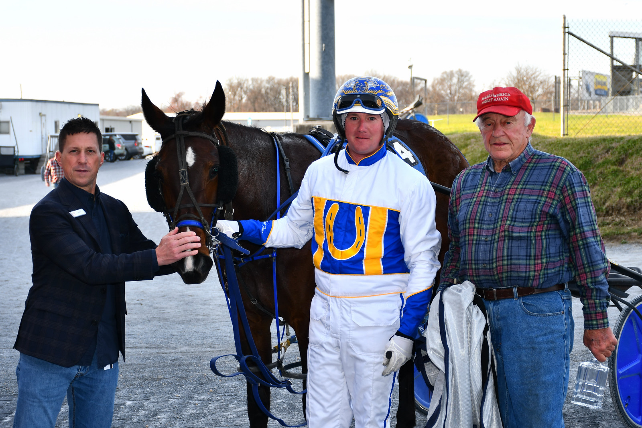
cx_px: 321
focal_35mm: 72
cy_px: 214
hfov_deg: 28.1
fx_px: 1284
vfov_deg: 18.9
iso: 100
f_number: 4.5
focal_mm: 48
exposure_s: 1/250
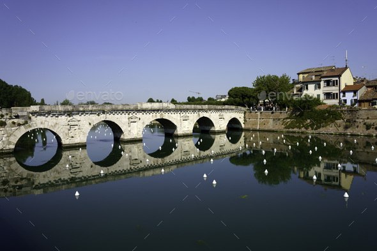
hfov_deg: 62.8
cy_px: 126
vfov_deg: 44.3
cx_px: 188
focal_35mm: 30
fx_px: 309
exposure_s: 1/640
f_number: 7.1
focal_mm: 29.5
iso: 100
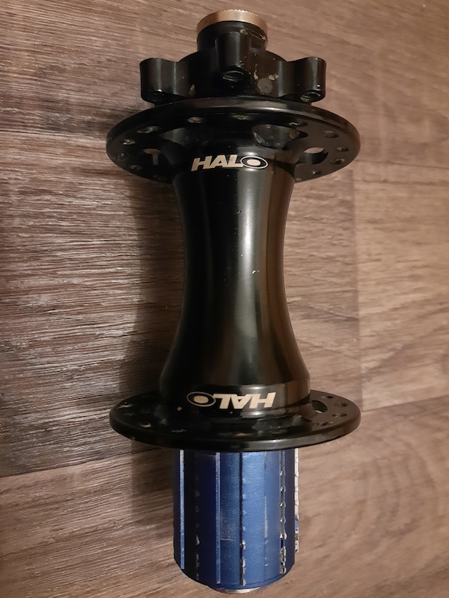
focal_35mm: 26
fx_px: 450
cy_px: 304
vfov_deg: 67.3
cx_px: 232
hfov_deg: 53.1
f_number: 2
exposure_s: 1/10
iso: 1250
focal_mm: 4.6
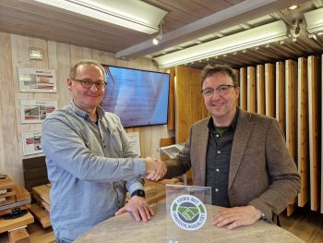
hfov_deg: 73.9
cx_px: 162
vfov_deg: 58.9
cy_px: 122
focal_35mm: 23
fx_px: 215
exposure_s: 1/100
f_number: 1.8
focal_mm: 5.4
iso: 125
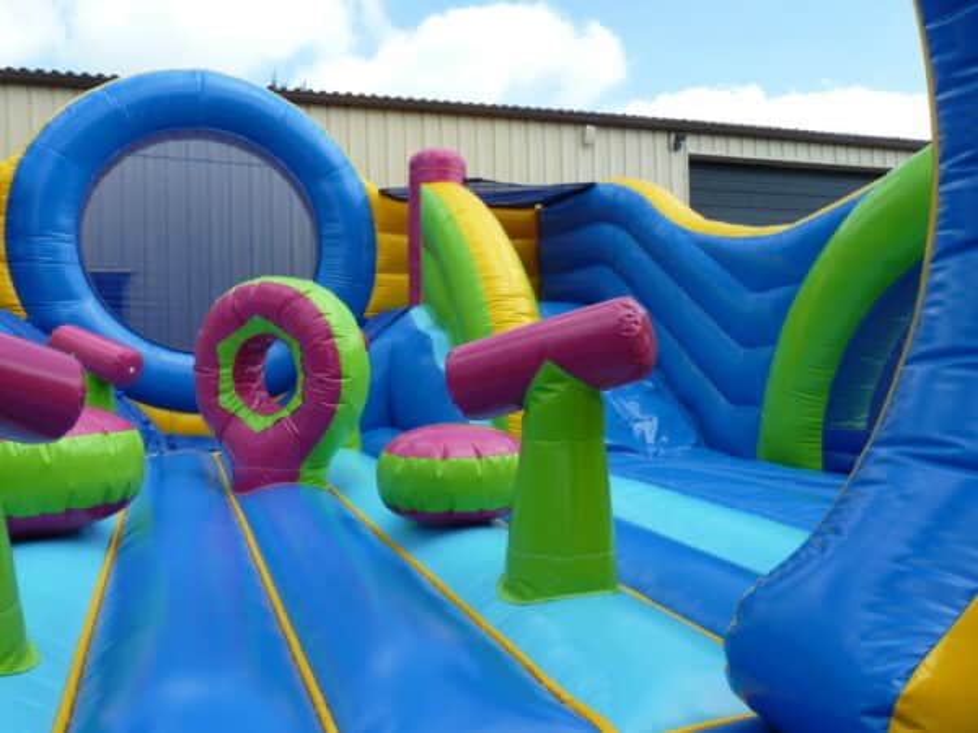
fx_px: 791
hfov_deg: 63.4
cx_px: 489
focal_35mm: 28
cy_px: 366
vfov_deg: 49.7
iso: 80
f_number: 5
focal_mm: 4.9
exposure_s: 1/200
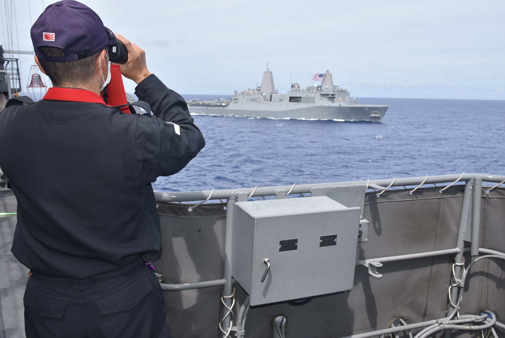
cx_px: 252
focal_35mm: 36
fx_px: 505
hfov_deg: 53.1
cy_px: 169
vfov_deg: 36.9
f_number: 8
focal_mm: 24
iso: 100
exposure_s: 1/200
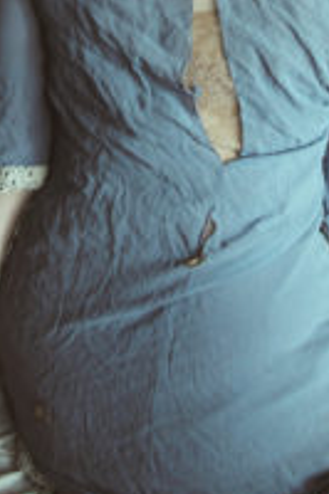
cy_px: 19
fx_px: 741
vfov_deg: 34.1
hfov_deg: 24.7
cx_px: 247
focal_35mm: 54
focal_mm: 24
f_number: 4
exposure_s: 1/6
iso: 500
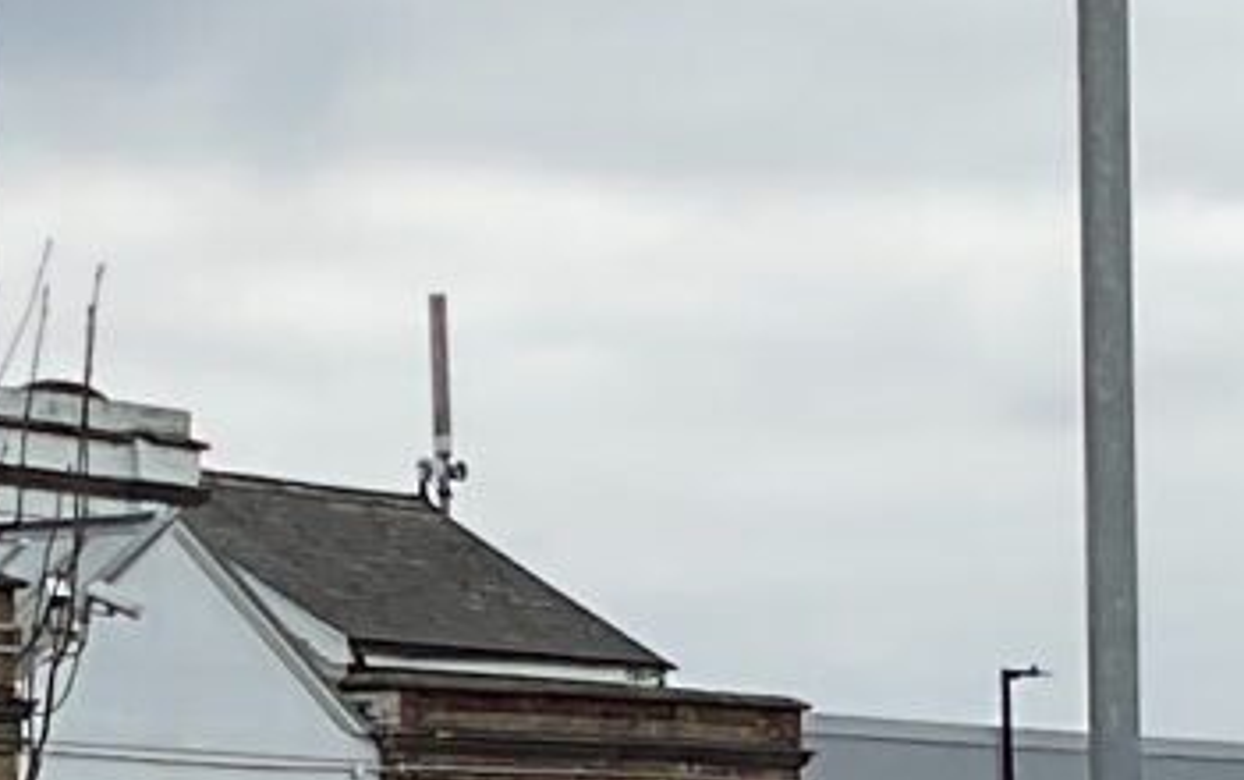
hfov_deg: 9.4
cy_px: 1152
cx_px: 627
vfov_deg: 5.8
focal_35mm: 224
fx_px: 7600
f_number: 1.8
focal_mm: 3
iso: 16
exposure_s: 1/344
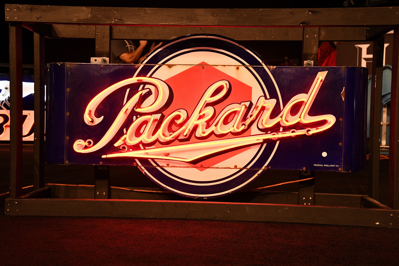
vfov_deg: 28.1
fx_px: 532
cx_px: 200
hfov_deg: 41.1
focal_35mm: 48
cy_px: 133
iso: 2500
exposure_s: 1/320
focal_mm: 48
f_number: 4.5
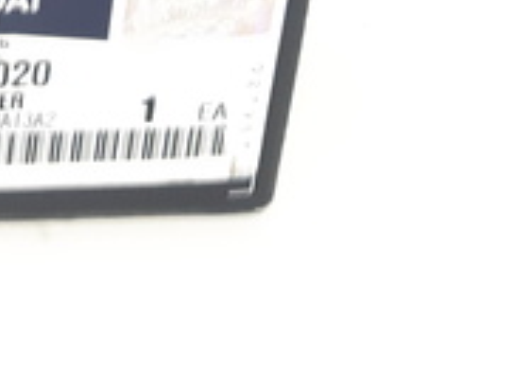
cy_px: -377
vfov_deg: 11.6
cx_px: -272
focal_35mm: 115
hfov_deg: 15.7
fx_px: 1705
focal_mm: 3.93
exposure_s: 1/25
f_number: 1.7
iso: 200
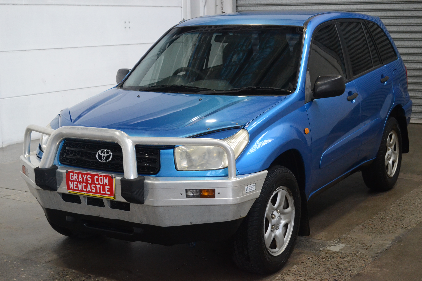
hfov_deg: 35.1
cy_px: 140
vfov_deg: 23.8
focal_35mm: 57
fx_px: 668
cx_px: 211
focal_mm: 38
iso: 1600
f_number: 5
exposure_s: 1/320
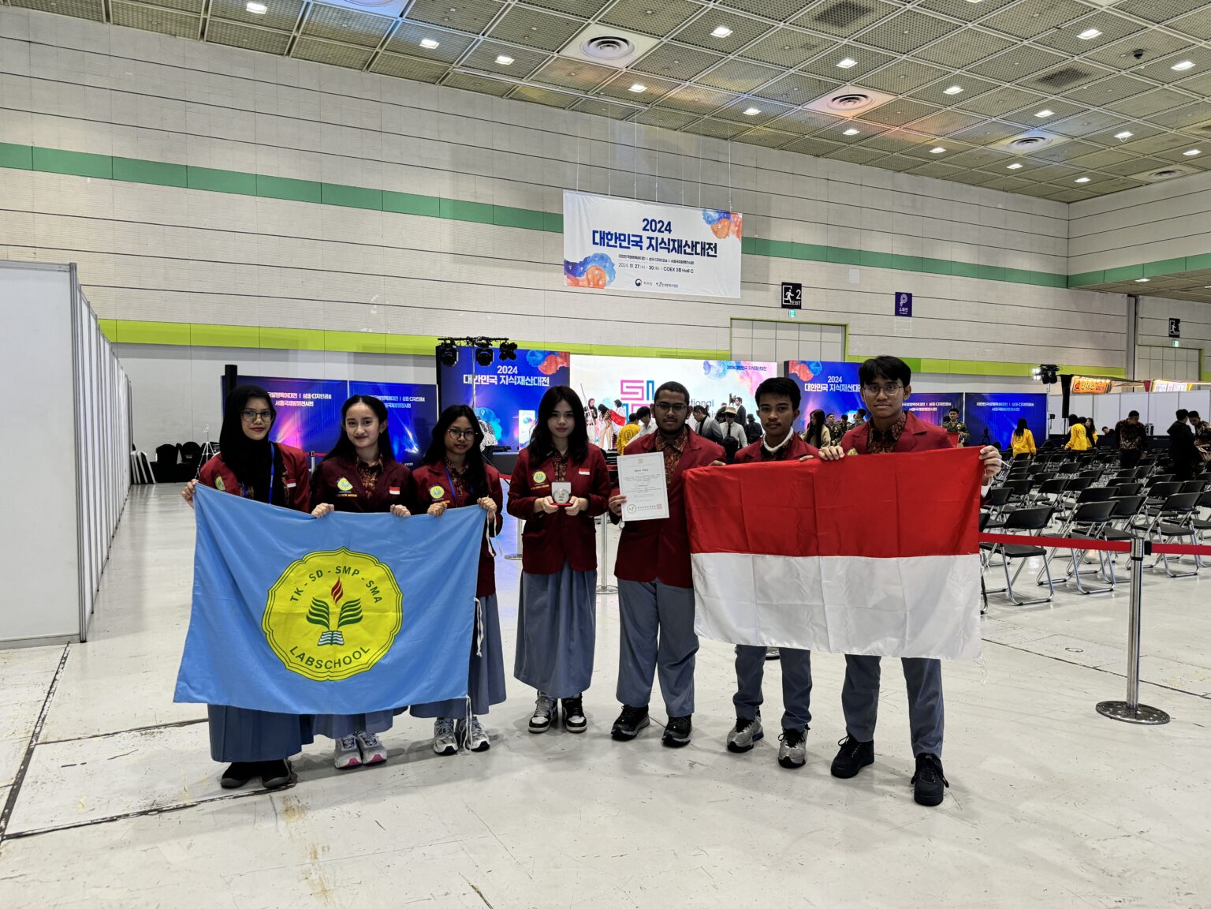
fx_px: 840
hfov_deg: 71.6
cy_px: 454
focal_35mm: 24
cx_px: 606
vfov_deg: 56.8
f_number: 1.78
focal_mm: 6.76
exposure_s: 1/60
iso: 250
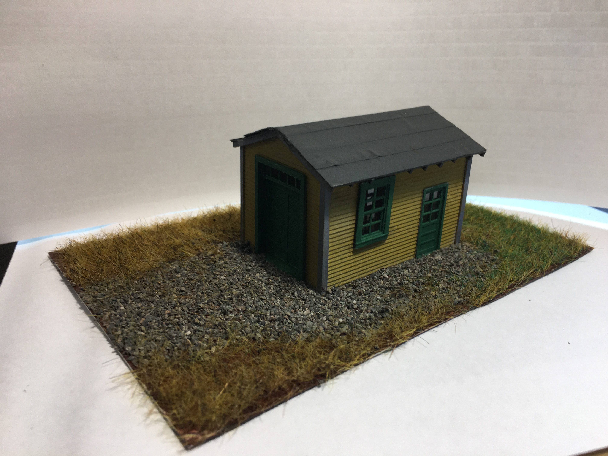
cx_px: 304
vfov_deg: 48.2
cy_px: 228
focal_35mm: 29
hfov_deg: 61.7
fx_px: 509
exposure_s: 1/50
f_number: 2.2
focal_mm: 4.15
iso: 32
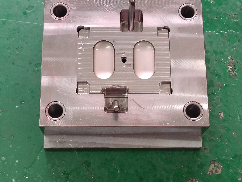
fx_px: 524
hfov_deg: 26.0
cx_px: 121
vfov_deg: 19.6
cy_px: 77
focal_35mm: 75
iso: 370
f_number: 1.8
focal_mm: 4.35
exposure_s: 1/50
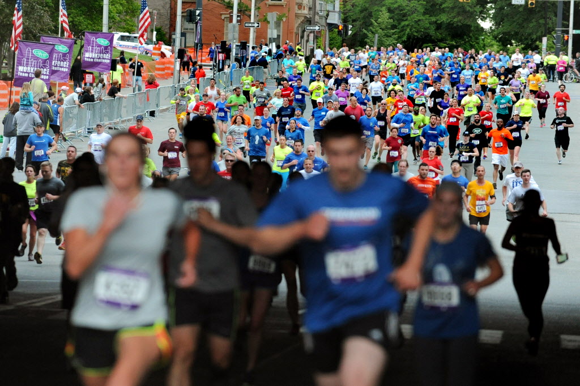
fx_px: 3221
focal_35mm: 200
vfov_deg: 6.9
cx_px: 290
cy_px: 193
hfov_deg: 10.3
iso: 2500
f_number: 4.5
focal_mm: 200
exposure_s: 1/500
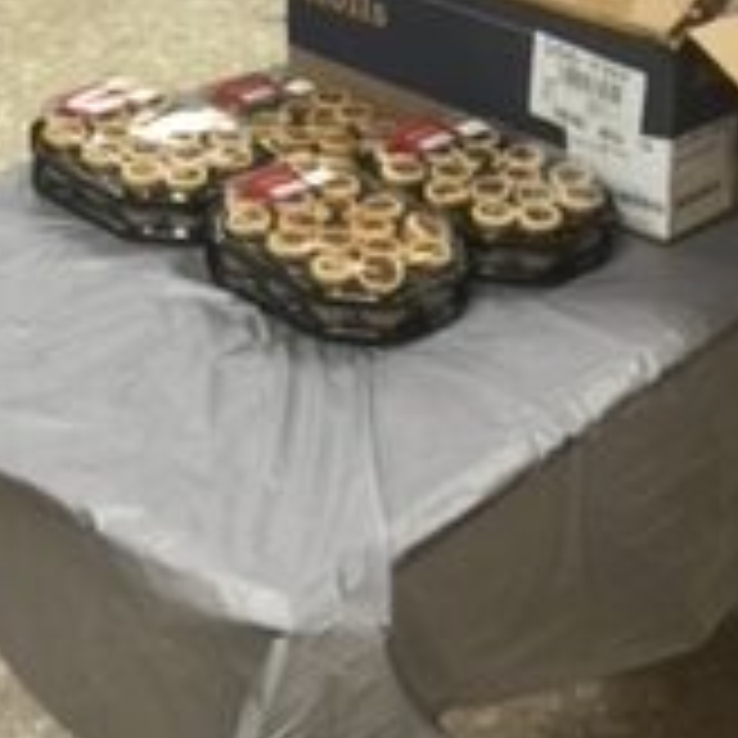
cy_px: -225
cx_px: 324
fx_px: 2412
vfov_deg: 16.4
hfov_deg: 17.4
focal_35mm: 100
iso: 40
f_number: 2.2
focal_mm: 4.15
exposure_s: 1/15
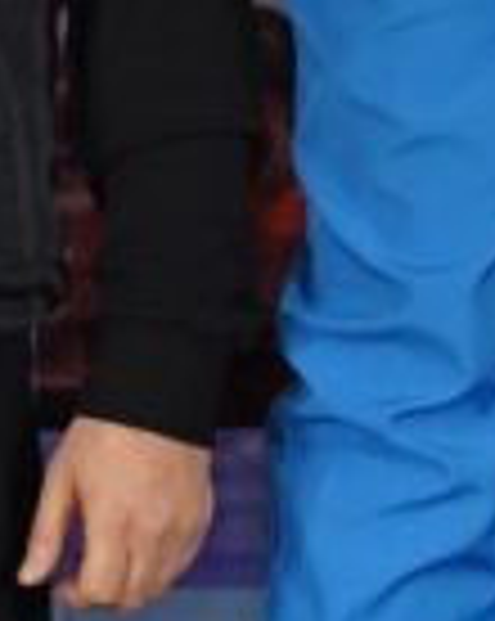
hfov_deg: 4.4
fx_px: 6442
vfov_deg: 5.4
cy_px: -508
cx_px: 702
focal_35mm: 351
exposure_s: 1/100
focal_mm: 43
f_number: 2.8
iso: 1250
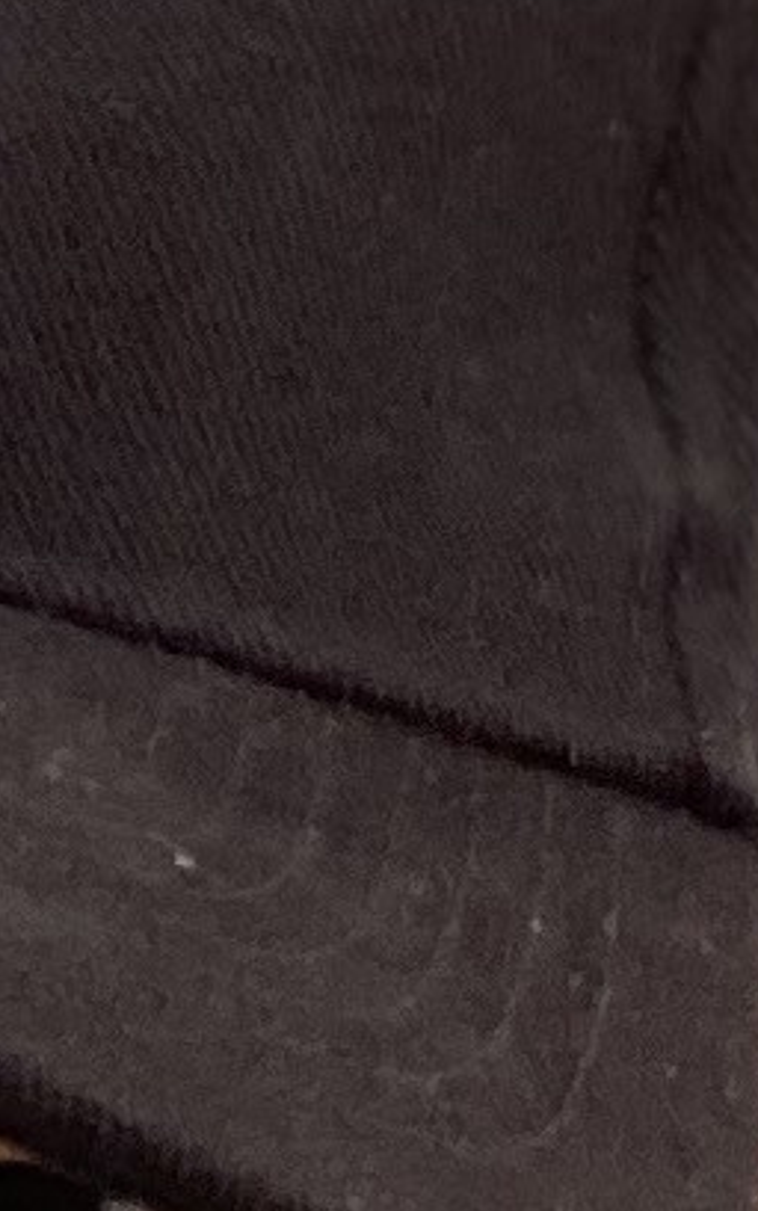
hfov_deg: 2.4
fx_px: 17929
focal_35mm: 543
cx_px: 2742
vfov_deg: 3.8
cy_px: 2902
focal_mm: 6
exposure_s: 1/122
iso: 64
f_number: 2
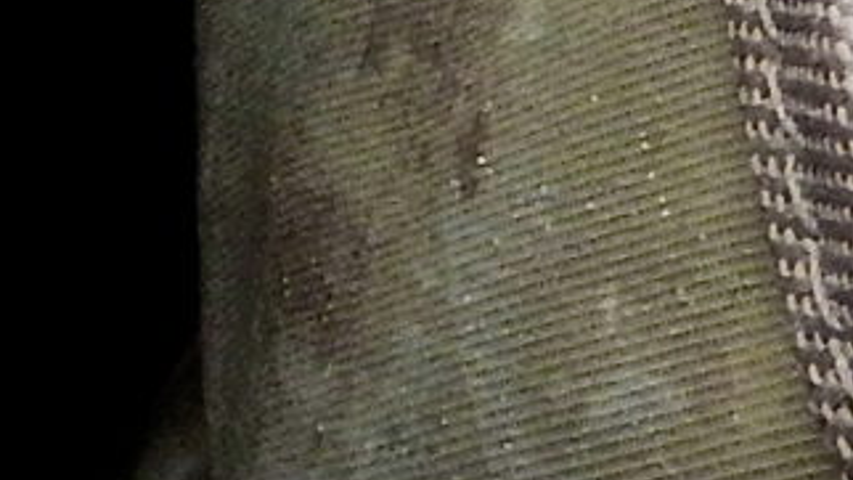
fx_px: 7847
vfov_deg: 3.4
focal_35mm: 347
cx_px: -2469
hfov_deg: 5.5
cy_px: -1355
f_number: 4.2
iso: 180
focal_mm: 7.2
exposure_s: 1/30
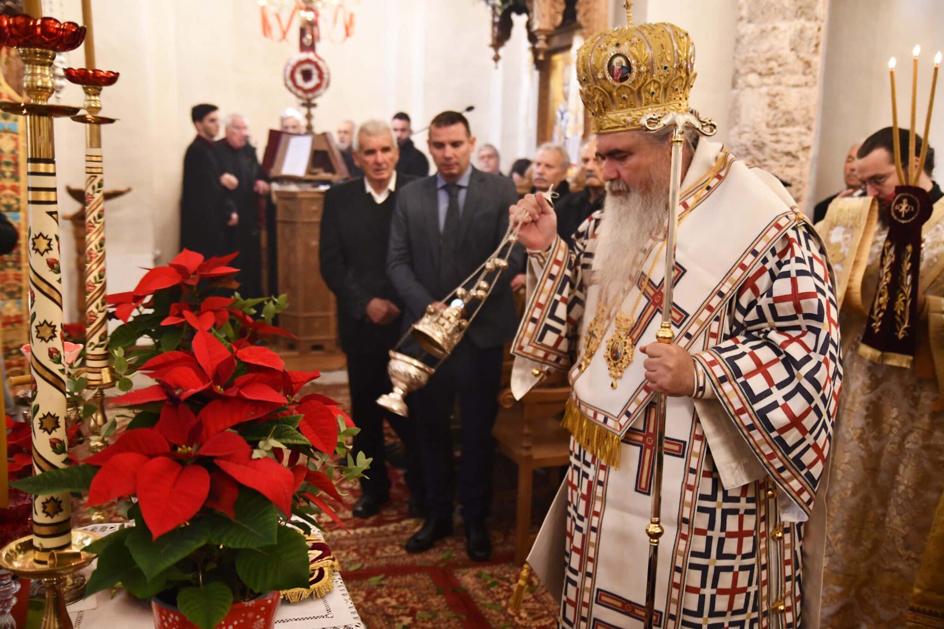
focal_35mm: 36
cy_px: 314
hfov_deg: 53.1
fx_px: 944
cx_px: 472
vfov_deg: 36.9
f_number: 2.8
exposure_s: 1/125
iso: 2000
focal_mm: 24
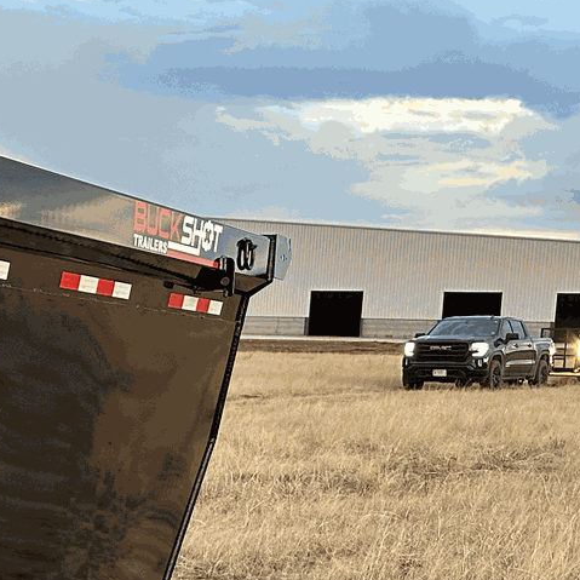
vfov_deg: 20.1
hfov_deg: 17.8
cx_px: -346
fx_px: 1611
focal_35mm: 85
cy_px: 510
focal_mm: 6.86
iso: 250
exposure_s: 1/119
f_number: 1.78
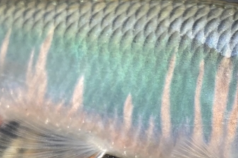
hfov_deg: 21.1
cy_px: 125
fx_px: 634
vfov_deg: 14.2
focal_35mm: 96
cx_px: 181
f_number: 1.8
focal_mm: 4.25
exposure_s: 1/2105
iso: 32
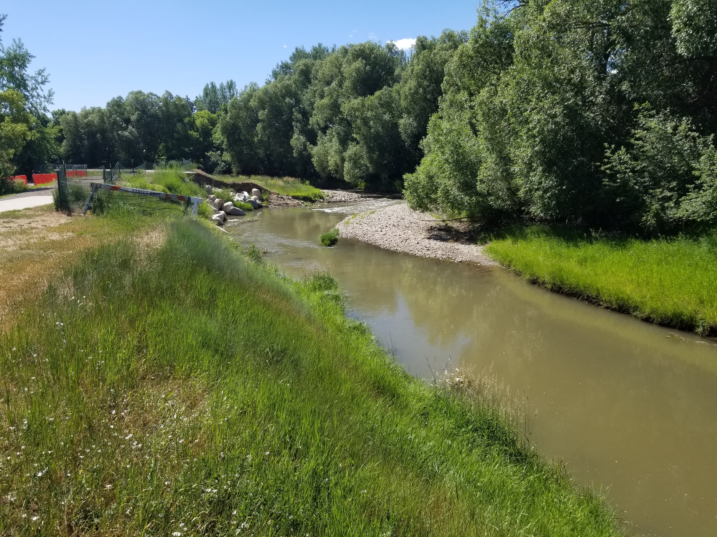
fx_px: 539
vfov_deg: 53.1
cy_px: 268
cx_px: 358
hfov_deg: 67.3
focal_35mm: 26
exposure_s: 1/2104
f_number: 1.7
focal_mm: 4.25
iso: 50
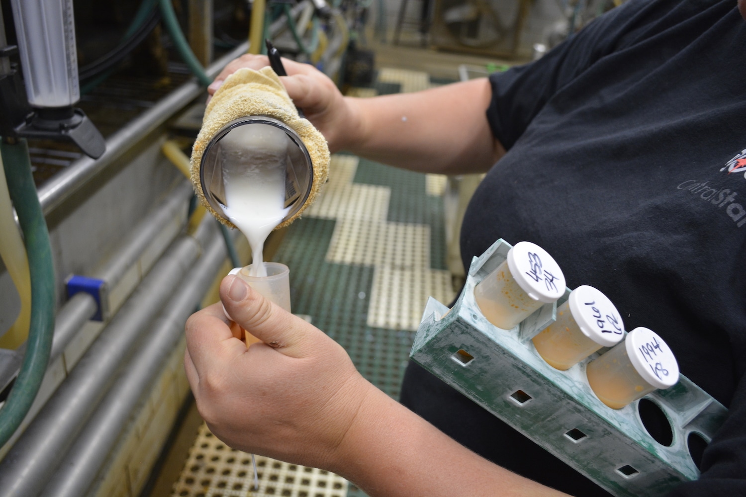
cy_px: 248
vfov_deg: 40.0
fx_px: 684
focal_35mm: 33
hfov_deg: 57.2
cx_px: 373
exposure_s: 1/60
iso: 720
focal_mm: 22
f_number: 4
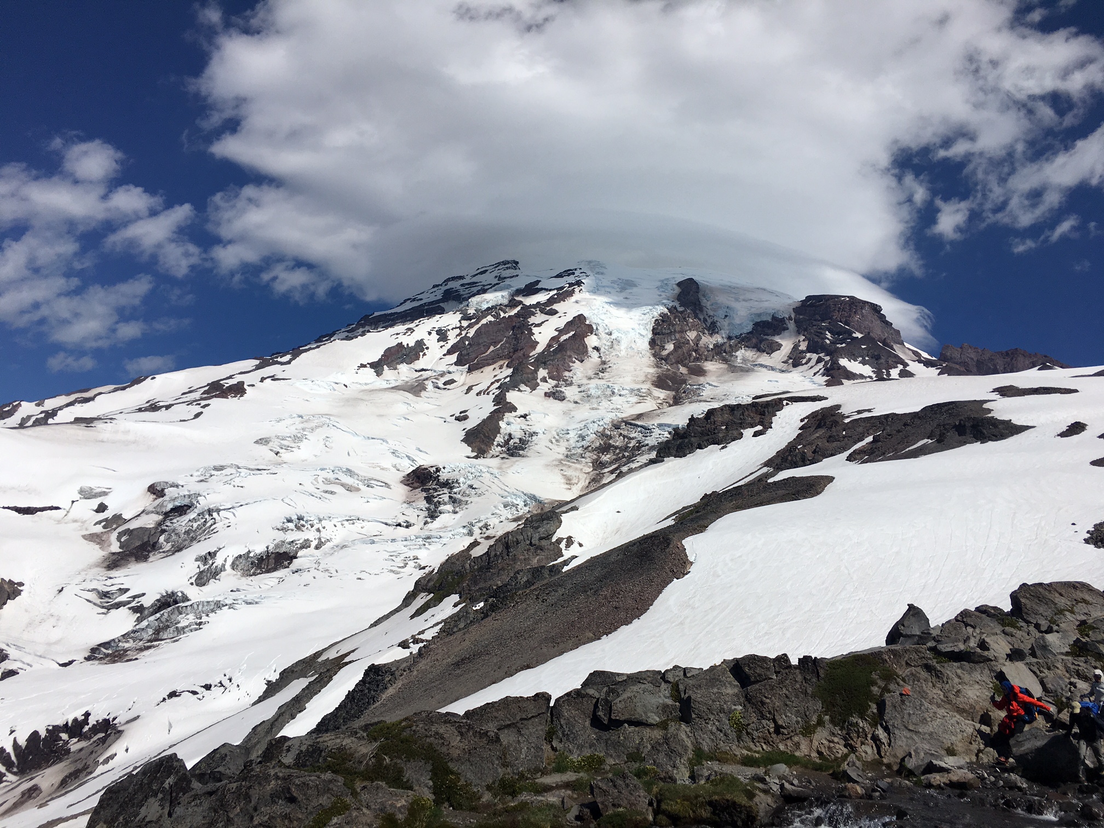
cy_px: 414
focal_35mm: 29
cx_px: 552
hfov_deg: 61.7
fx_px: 925
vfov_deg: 48.2
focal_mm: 4.15
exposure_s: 1/6410
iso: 25
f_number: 2.2
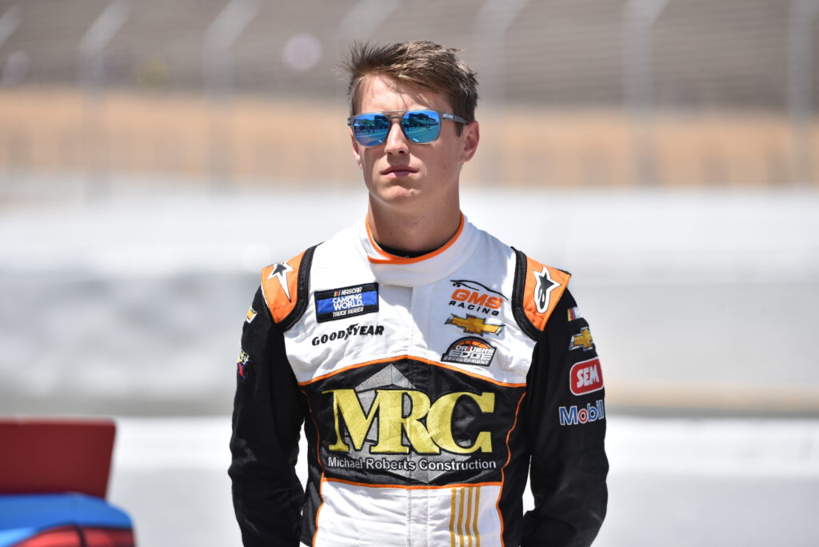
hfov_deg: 6.6
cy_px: 274
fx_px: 7056
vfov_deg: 4.4
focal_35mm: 310
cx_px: 410
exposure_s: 1/1000
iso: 250
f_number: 5.6
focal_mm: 310
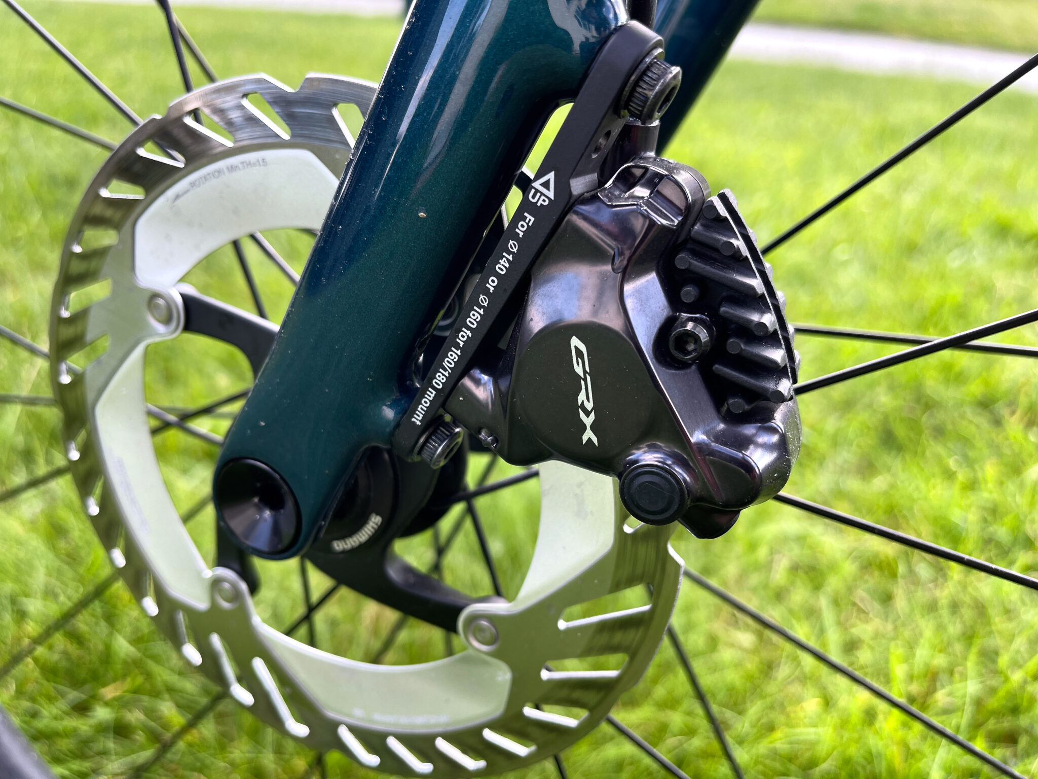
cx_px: 519
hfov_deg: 69.4
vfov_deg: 54.9
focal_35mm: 25
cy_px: 390
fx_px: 750
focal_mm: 5.1
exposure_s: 1/147
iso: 32
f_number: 1.6
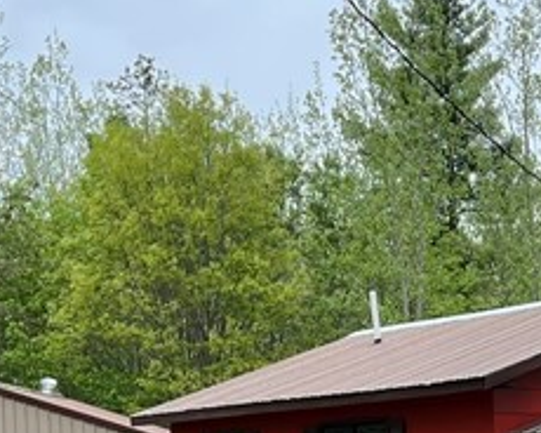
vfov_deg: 13.1
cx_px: 419
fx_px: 1809
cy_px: 579
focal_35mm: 113
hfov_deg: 16.9
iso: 50
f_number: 1.5
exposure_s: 1/1531
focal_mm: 5.7
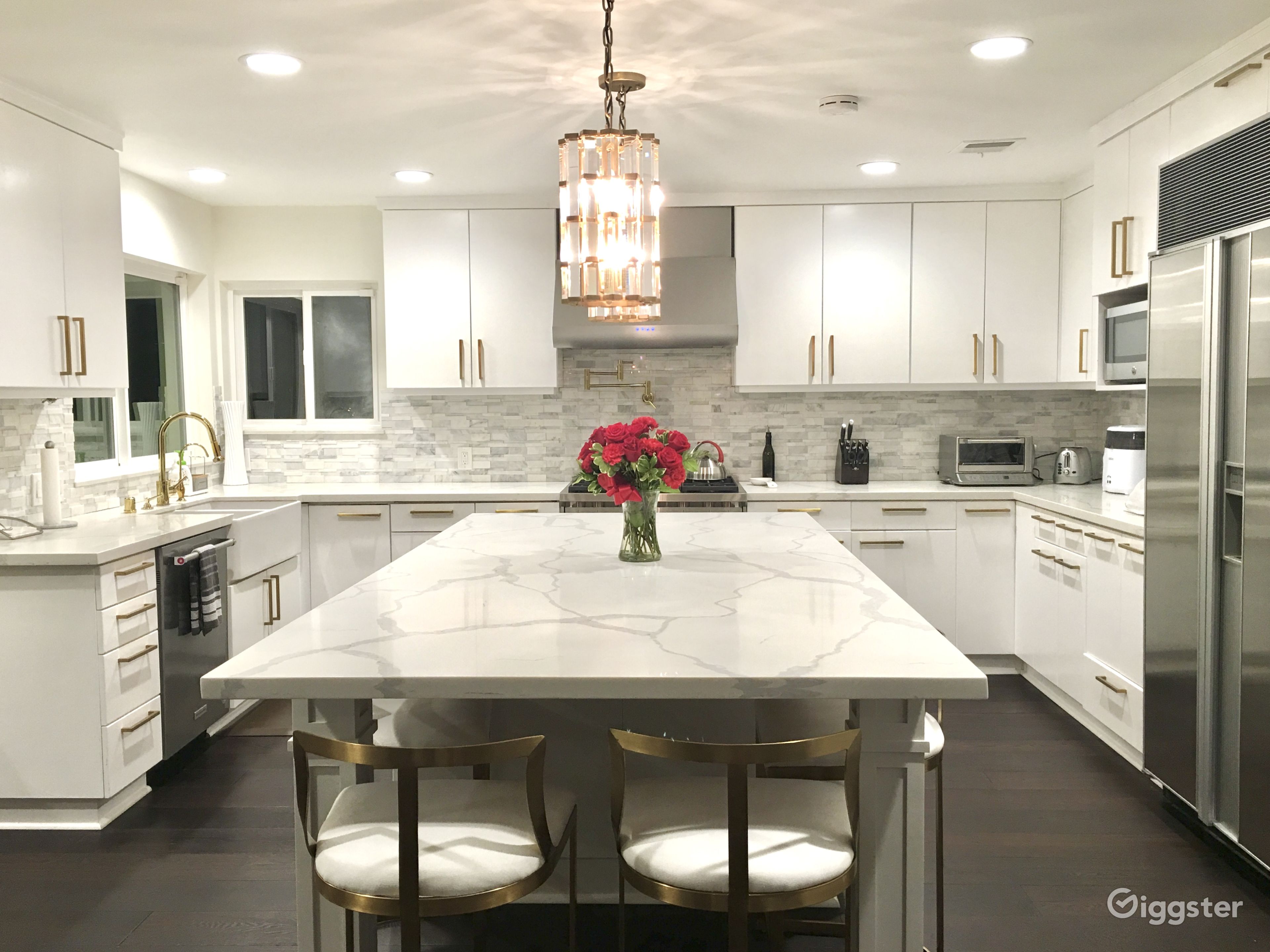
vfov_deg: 48.2
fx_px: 1064
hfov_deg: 61.7
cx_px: 635
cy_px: 476
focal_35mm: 29
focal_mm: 4.15
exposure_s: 1/15
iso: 32
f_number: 2.2
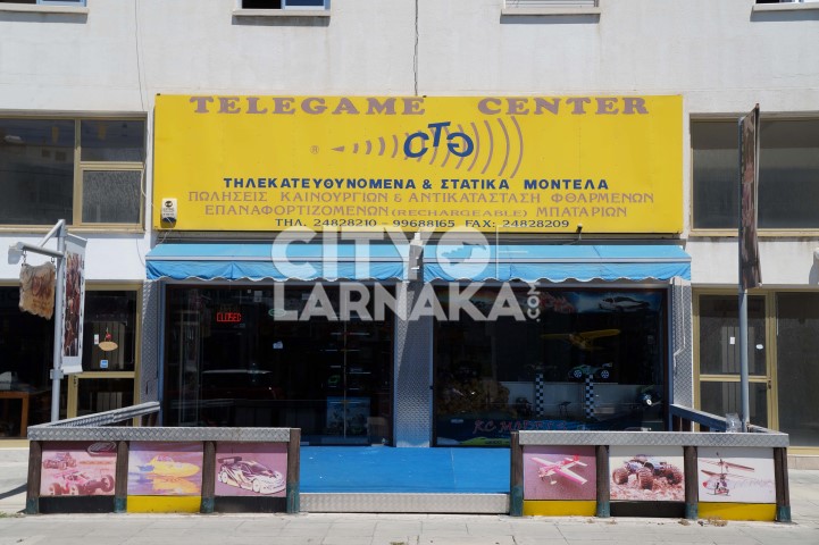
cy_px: 272
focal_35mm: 48
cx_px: 410
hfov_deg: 41.1
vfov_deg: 28.0
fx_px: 1091
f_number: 10
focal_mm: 32
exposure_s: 1/250
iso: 100
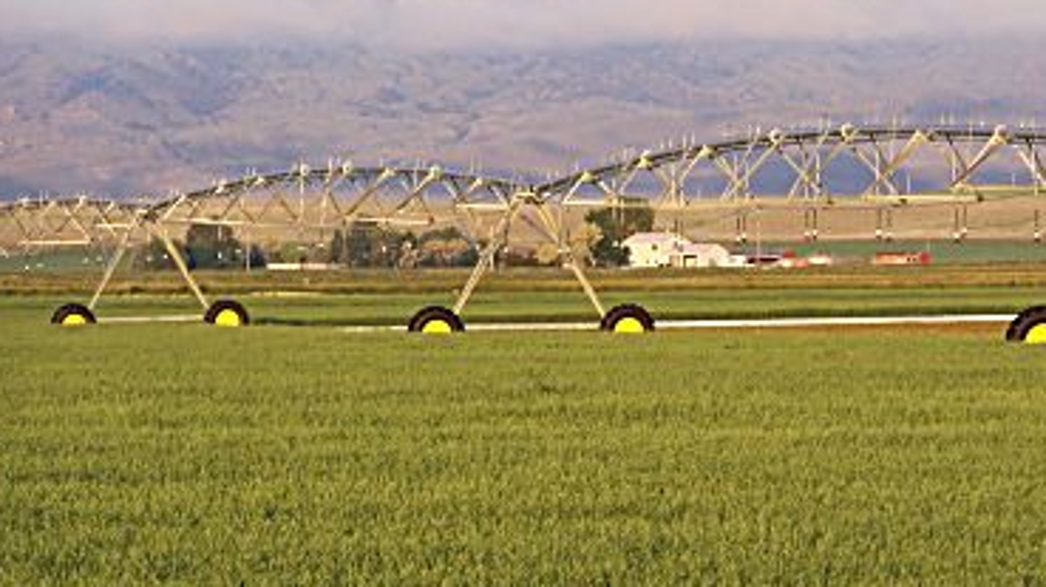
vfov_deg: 3.5
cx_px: 724
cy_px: 258
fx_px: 9563
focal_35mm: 345
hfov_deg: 6.3
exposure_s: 1/160
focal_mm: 36.3
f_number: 3.2
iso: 64
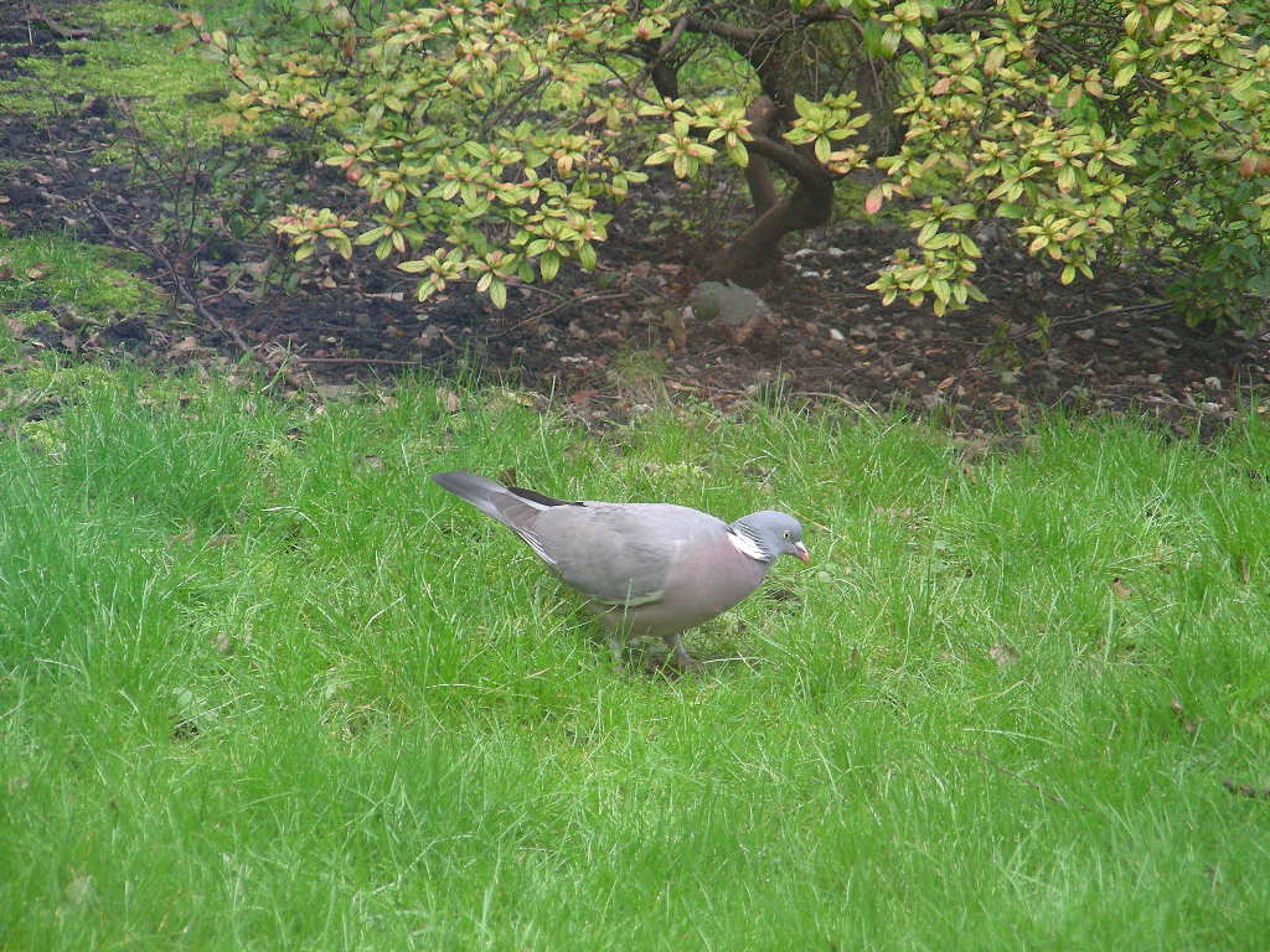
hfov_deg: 8.6
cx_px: 635
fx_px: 8438
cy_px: 476
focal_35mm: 230
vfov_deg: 6.5
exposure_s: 1/60
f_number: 3.5
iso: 143
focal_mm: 38.3
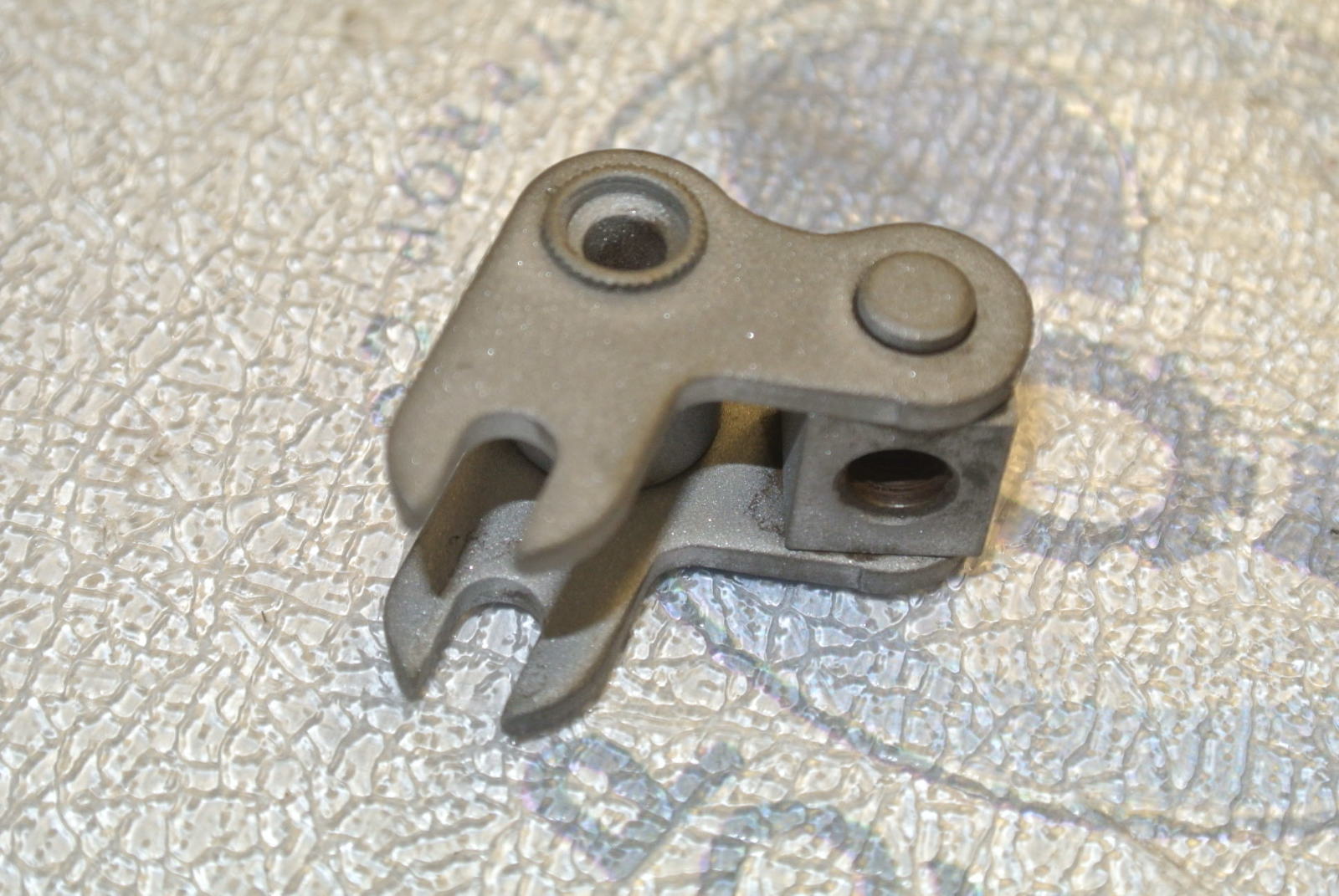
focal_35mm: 81
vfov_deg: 16.9
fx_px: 3016
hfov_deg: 25.0
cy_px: 448
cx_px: 670
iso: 450
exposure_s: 1/60
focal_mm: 30
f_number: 5.6
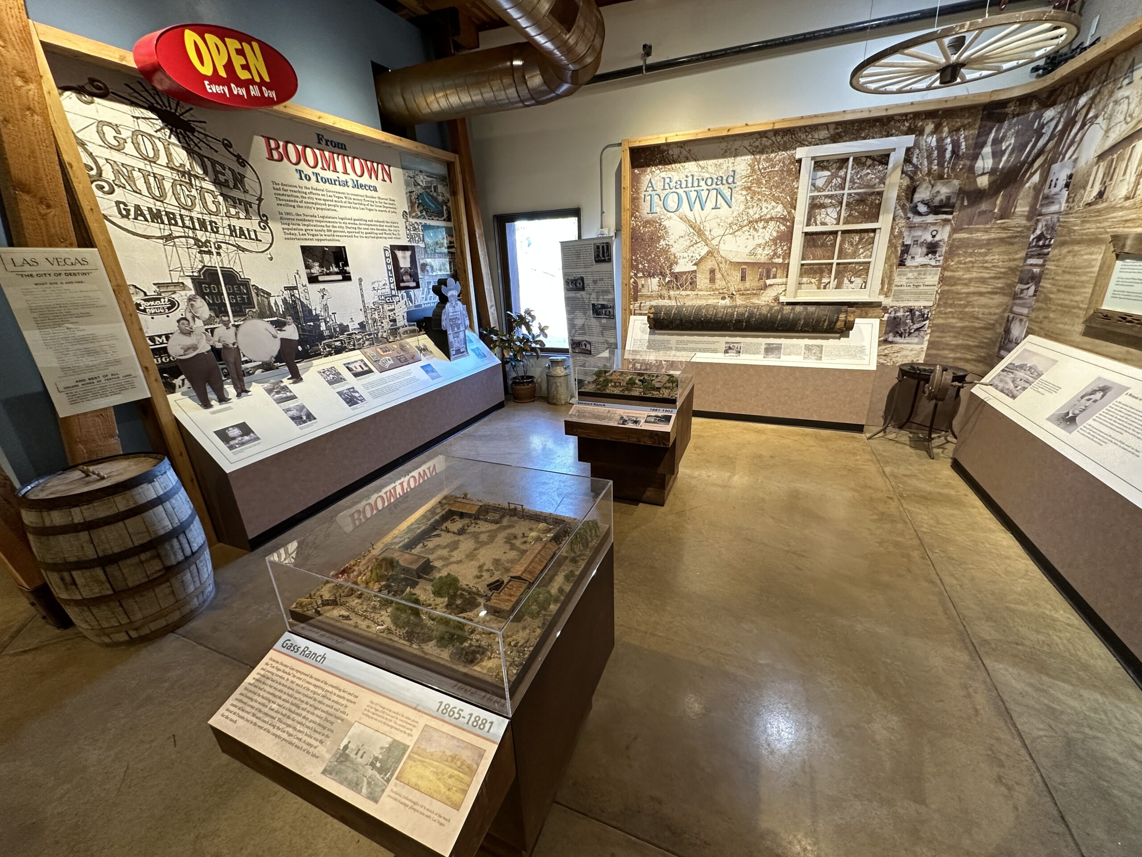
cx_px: 571
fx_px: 462
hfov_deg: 102.1
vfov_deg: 85.7
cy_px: 428
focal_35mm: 14
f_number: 2.2
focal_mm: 2.22
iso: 200
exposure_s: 1/60
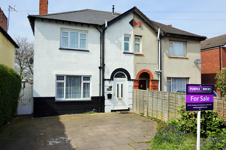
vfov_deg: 47.9
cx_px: 113
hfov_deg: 67.4
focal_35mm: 27
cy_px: 75
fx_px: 169
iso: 100
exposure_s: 1/100
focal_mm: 18
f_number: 14
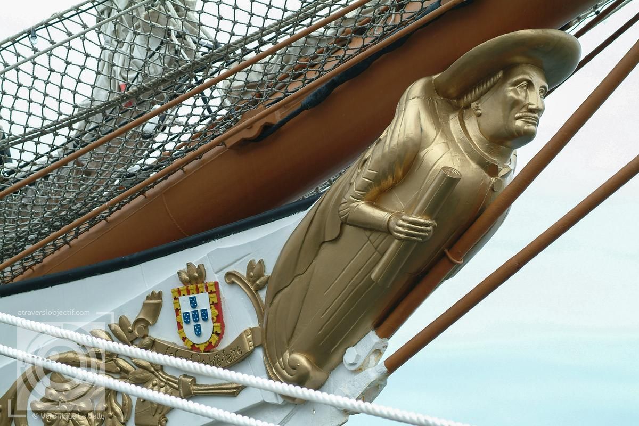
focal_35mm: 150
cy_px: 213
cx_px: 320
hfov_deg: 13.7
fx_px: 2662
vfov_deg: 9.1
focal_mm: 100
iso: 200
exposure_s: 1/350
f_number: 4.8
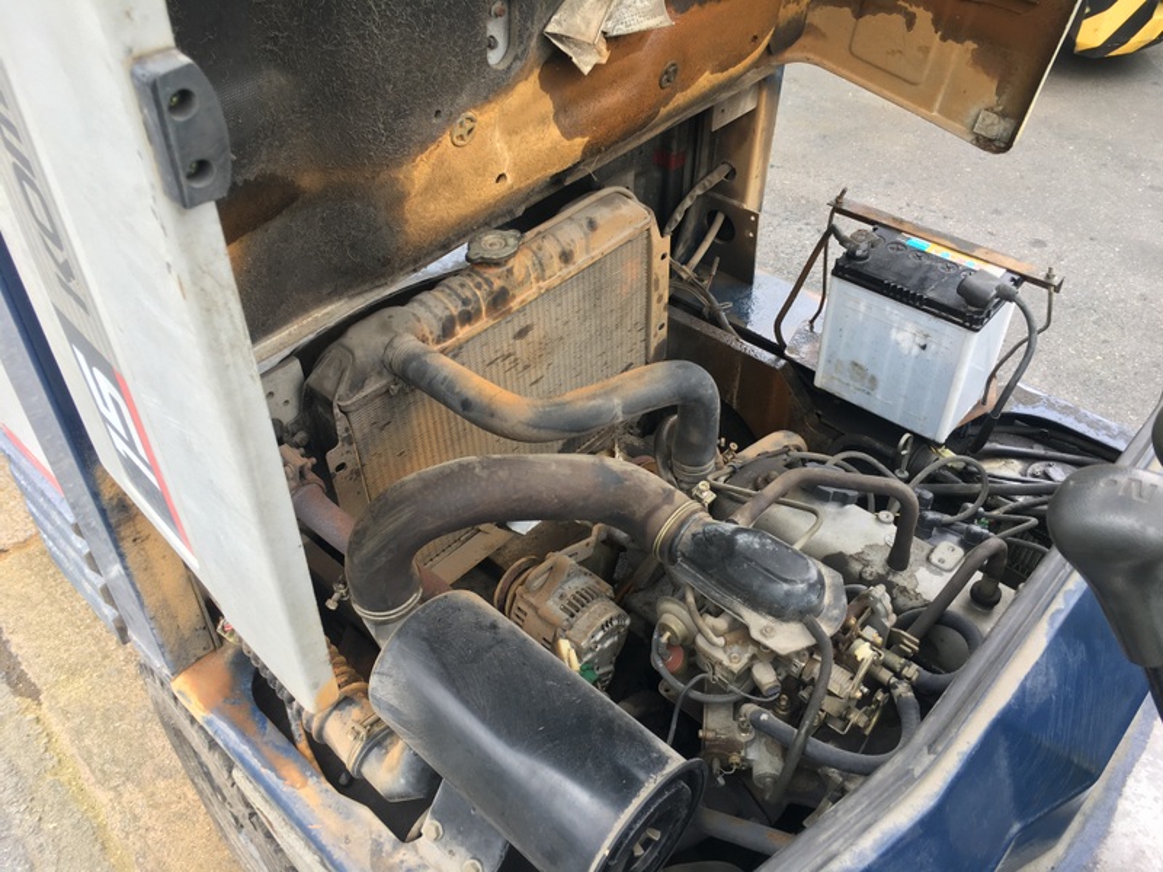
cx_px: 582
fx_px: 974
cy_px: 436
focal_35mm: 29
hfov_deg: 61.7
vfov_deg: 48.2
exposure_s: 1/60
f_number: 2.2
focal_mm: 4.15
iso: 25
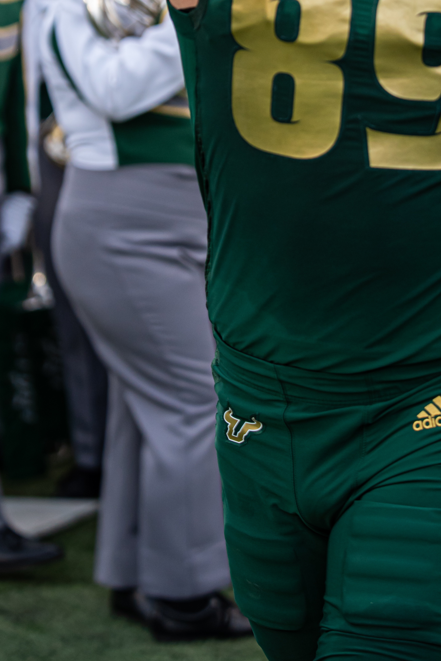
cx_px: 286
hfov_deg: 8.0
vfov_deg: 11.9
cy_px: 51
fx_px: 3161
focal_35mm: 172
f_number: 2.8
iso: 1000
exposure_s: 1/2000
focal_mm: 90
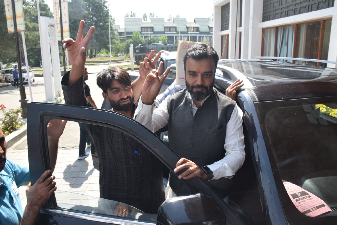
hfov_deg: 67.4
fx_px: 253
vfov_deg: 47.9
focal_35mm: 27
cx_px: 168
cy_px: 112
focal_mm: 18
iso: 320
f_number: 9
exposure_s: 1/320
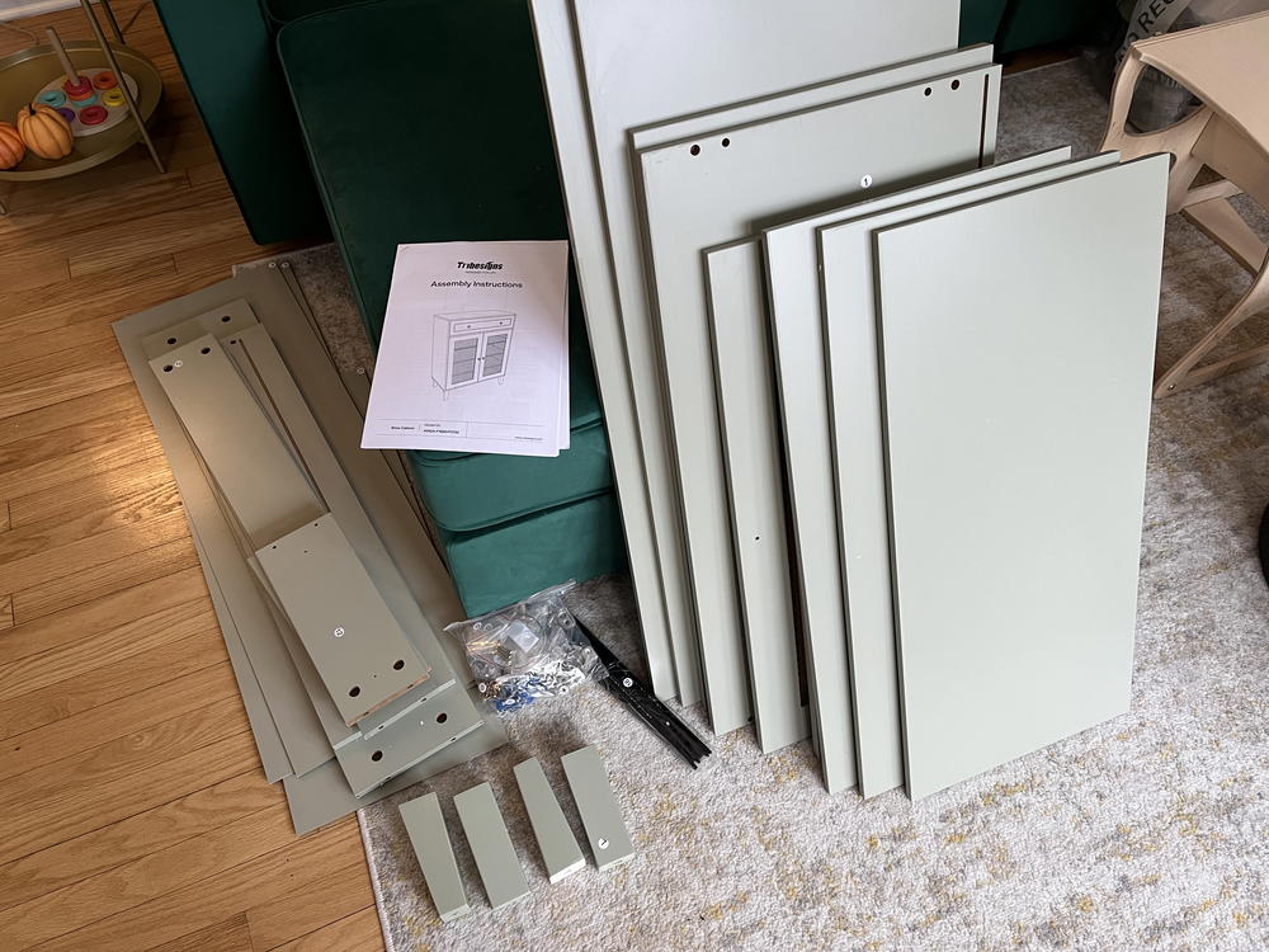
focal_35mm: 26
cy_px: 476
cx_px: 634
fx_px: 953
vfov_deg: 53.1
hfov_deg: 67.3
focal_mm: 5.1
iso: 100
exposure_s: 1/60
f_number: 1.6
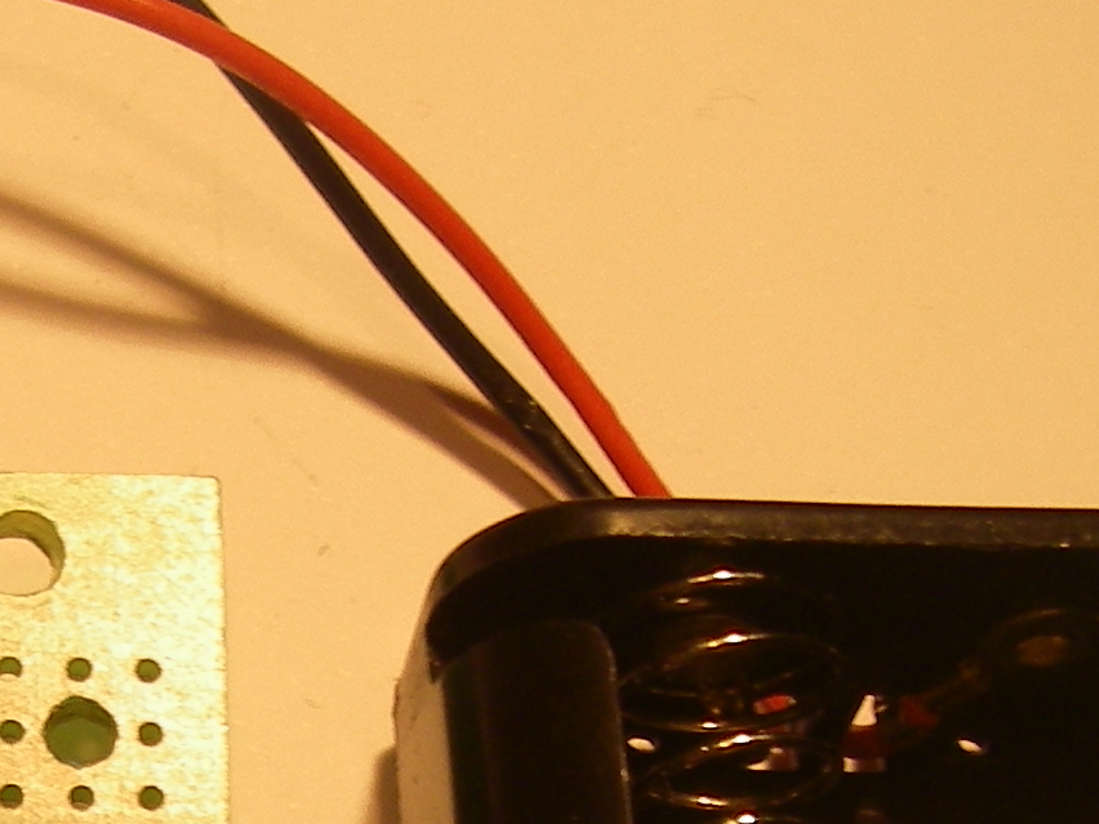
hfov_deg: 14.2
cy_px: 1078
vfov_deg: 10.6
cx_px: 58
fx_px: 4350
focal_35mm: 137
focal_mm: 6.3
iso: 64
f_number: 3.3
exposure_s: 1/60
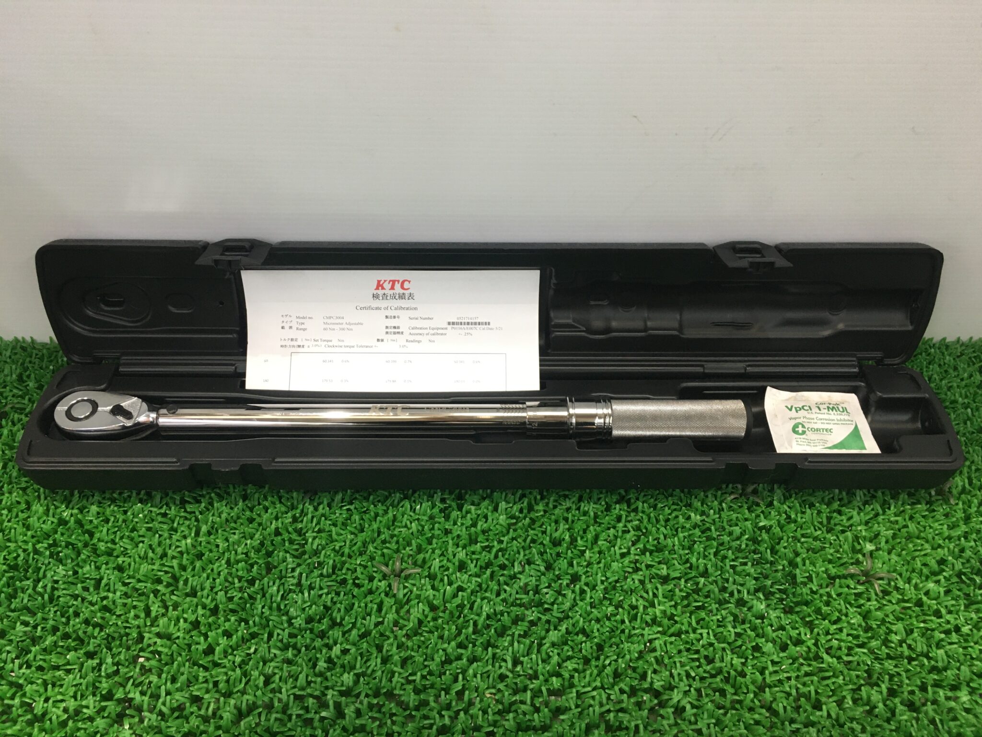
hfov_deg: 61.7
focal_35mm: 29
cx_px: 491
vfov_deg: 48.2
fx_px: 823
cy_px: 368
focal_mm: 4.15
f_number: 2.2
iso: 100
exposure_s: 1/30
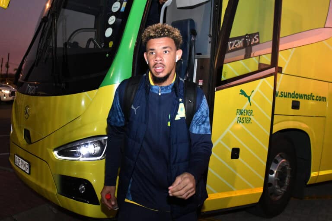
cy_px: 110
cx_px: 166
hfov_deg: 53.1
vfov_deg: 36.9
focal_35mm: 36
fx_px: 332
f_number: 3.5
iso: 6400
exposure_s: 1/250
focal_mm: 24
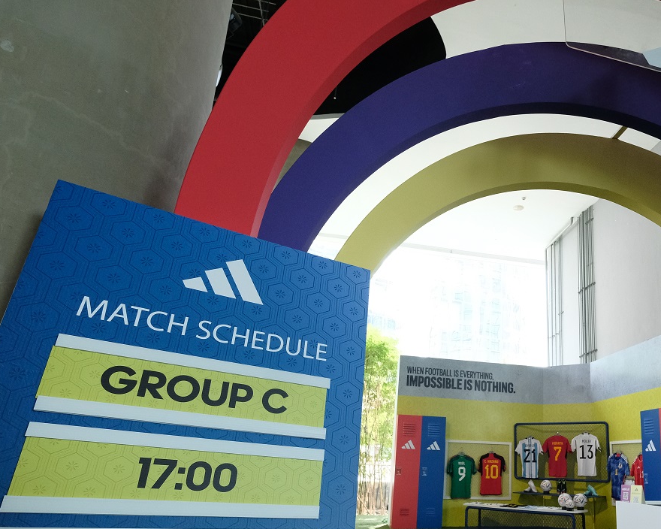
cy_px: 350
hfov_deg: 67.2
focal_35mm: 24
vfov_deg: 57.5
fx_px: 470
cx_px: 469
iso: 2000
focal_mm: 10
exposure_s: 1/200
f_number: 5
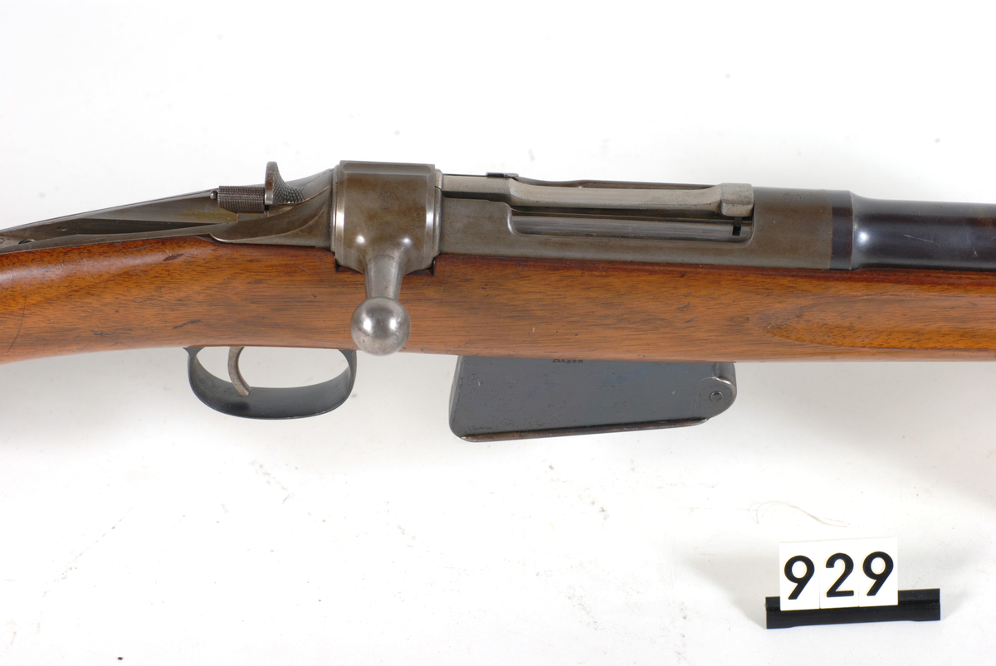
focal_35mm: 105
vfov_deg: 13.1
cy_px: 333
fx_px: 2908
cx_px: 498
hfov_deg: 19.4
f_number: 10
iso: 100
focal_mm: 70
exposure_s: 1/60
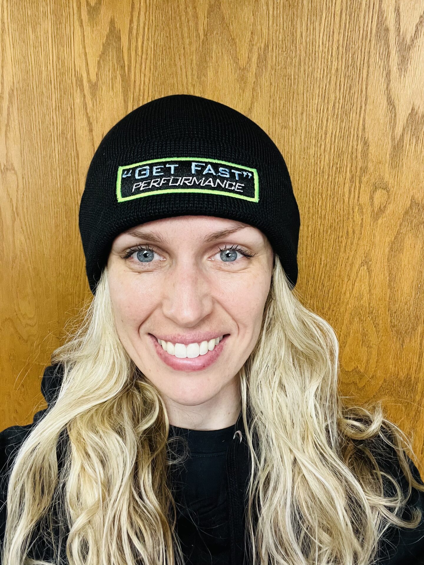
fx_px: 490
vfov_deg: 60.0
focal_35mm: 30
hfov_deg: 46.8
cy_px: 282
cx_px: 212
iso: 200
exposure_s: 1/60
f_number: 2.2
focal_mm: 2.71
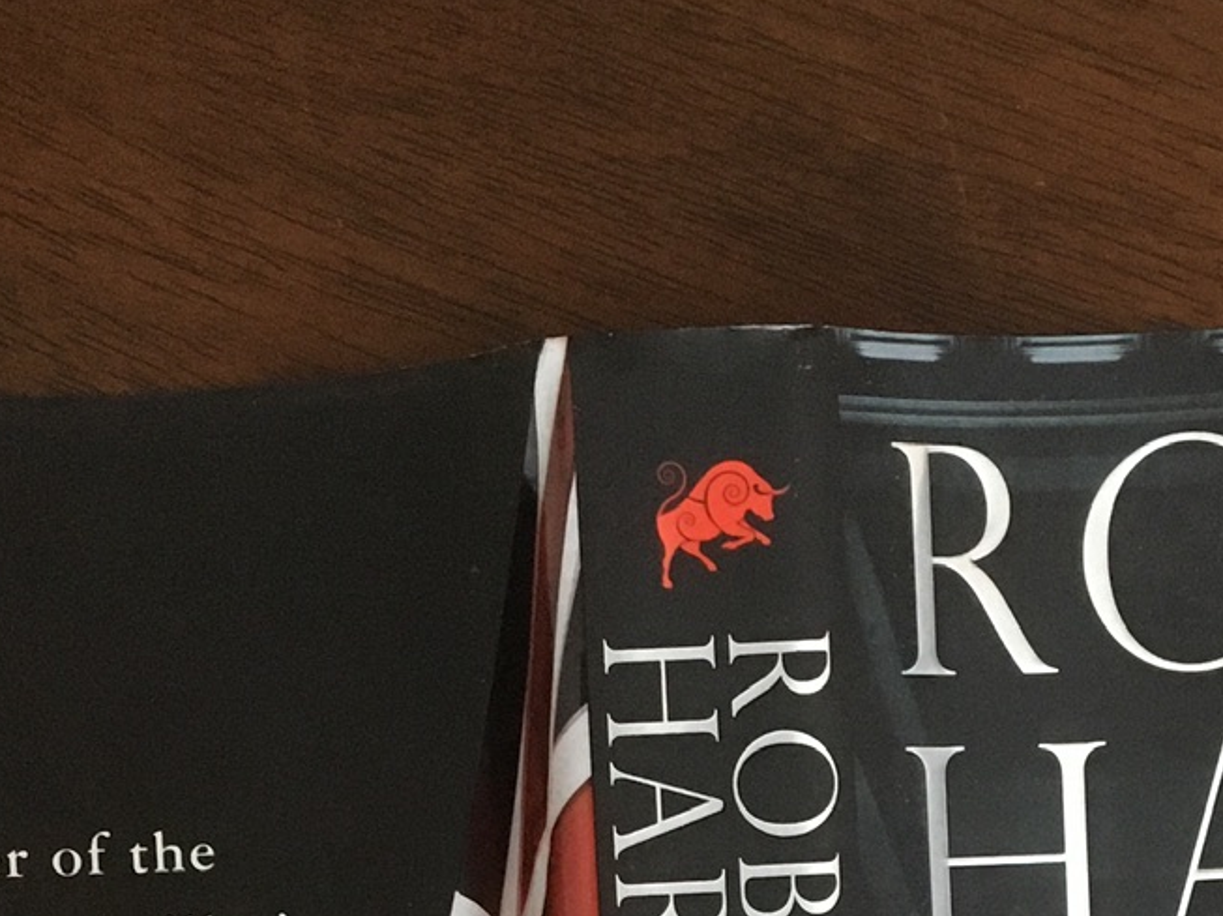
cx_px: 755
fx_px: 3213
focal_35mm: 91
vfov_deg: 15.3
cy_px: 1281
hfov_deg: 21.5
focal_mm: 4.15
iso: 250
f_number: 2.2
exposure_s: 1/17
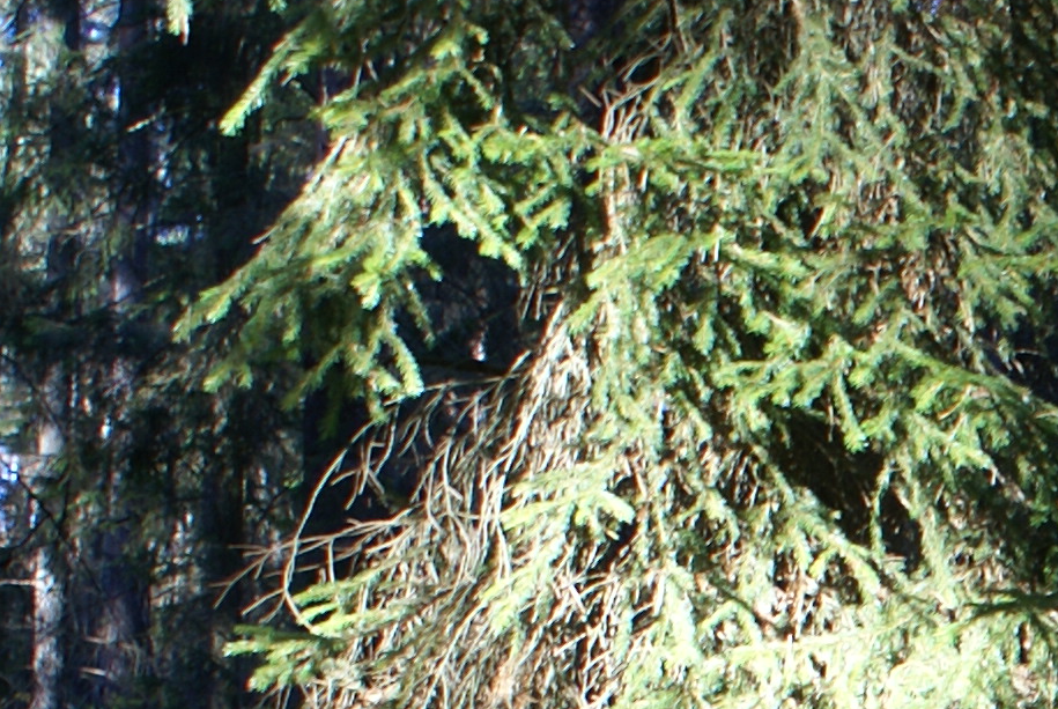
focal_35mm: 165
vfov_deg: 8.1
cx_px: 2017
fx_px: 4856
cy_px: 1232
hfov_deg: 11.4
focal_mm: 26
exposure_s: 1/50
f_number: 5
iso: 100
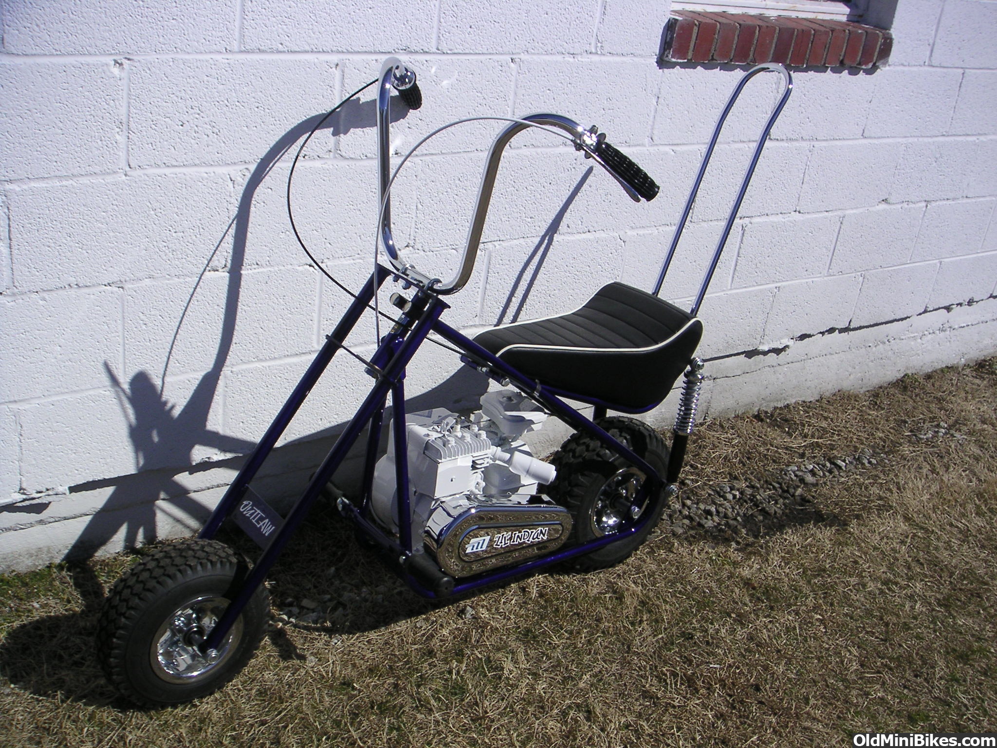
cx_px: 498
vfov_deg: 37.7
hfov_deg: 49.0
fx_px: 1094
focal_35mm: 38
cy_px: 374
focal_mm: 6
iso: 50
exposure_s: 1/350
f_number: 6.7
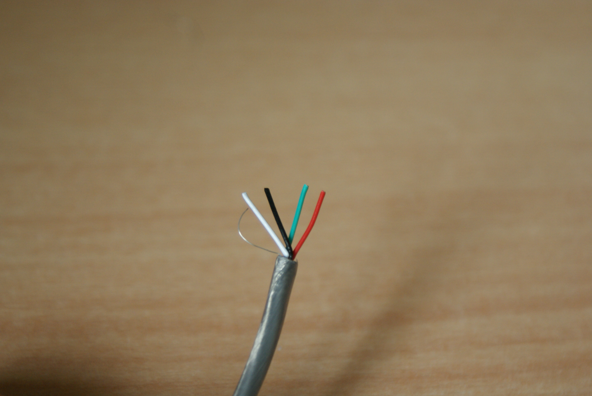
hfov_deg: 19.4
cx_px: 296
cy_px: 198
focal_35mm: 105
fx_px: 1728
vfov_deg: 13.1
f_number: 5.6
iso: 400
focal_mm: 70
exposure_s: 1/125
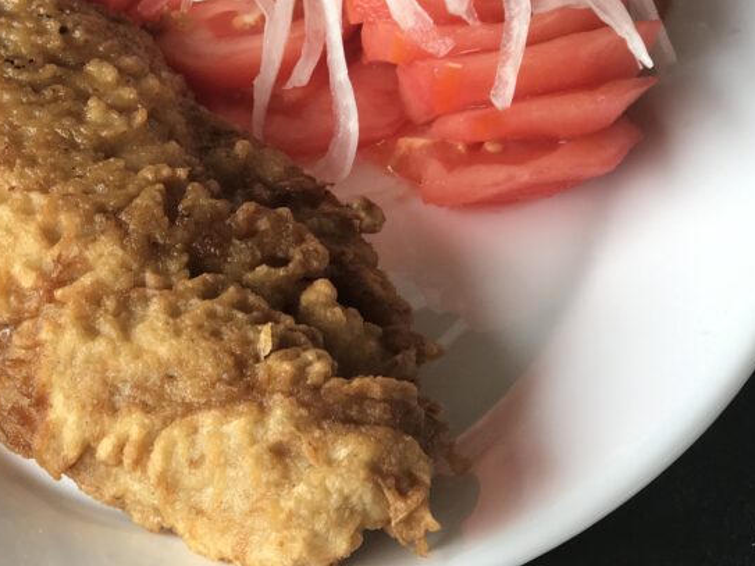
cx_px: 227
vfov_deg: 17.5
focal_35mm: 84
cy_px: 216
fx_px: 1832
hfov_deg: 23.1
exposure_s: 1/100
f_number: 2.8
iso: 32
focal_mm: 6.6
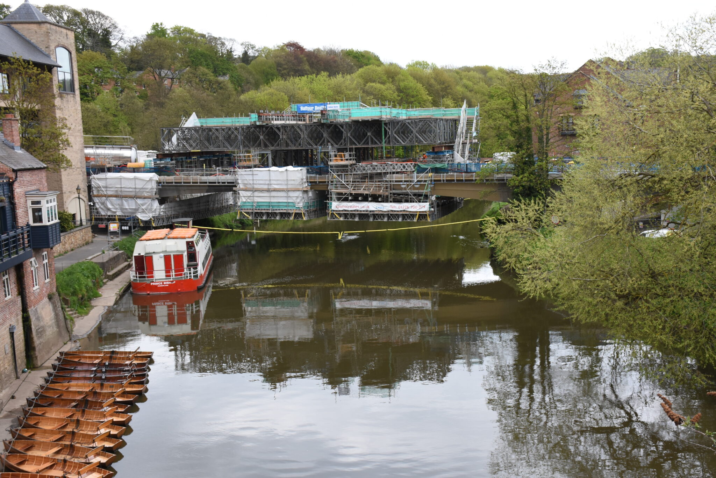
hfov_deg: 43.6
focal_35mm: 45
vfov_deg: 29.9
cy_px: 239
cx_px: 358
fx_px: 895
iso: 500
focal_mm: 30
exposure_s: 1/320
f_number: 6.3
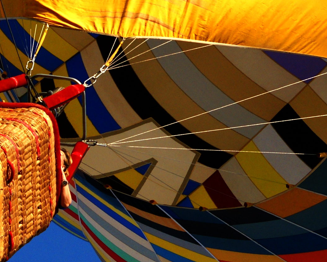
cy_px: 17
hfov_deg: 4.8
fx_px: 3881
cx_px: 301
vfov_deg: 3.9
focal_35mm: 401
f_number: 8
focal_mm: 70
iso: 200
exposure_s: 1/640
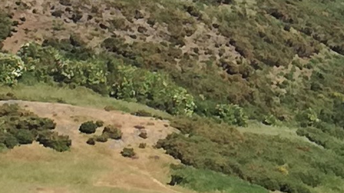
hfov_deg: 8.4
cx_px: 277
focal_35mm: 255
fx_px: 2326
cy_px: -122
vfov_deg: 4.7
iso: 50
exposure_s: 1/983
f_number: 2
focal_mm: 3.79
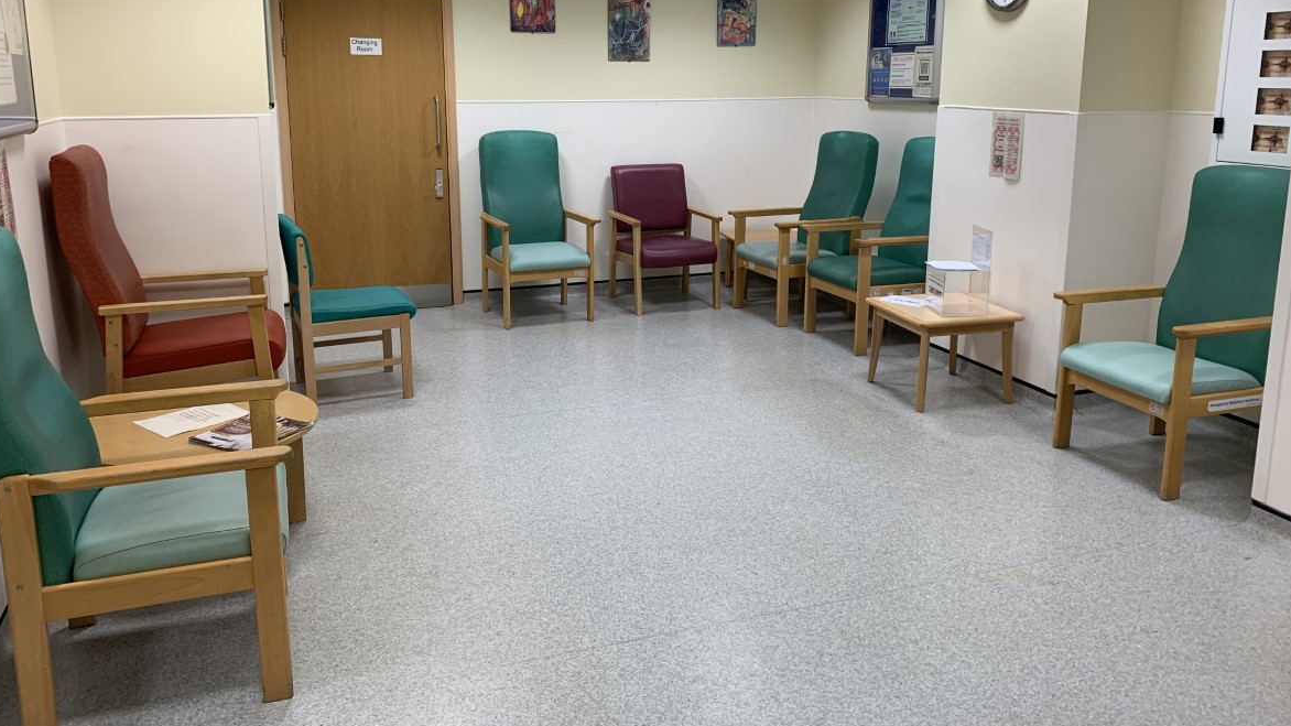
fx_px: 993
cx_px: 647
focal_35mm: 29
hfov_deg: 66.1
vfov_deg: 39.9
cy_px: 278
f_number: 1.8
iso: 80
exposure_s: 1/100
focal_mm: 4.25
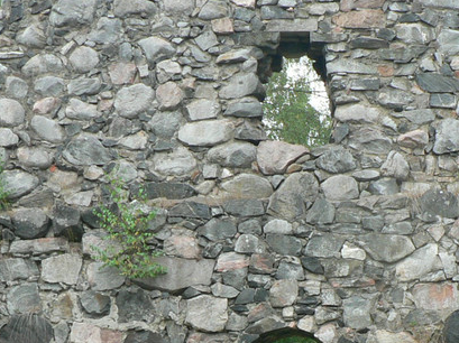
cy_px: 300
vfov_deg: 15.5
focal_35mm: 94
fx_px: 1245
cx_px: 286
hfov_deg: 20.8
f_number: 4
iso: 80
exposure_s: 1/100
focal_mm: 6
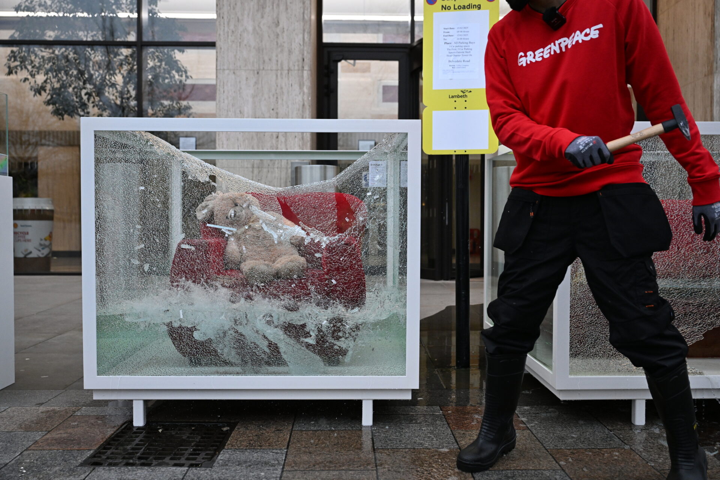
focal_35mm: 34
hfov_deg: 55.8
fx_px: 680
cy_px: 240
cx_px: 360
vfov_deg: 38.9
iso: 2500
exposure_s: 1/1600
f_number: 4
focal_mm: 34
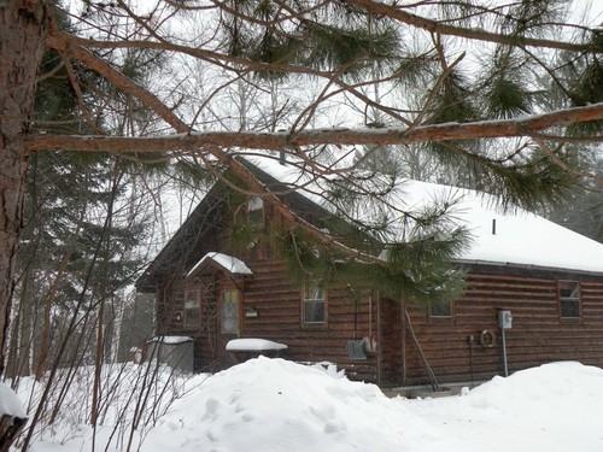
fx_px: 732
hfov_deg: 44.8
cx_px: 302
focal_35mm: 42
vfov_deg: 34.3
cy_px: 226
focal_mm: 7.4
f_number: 3.2
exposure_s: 1/60.4
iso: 123
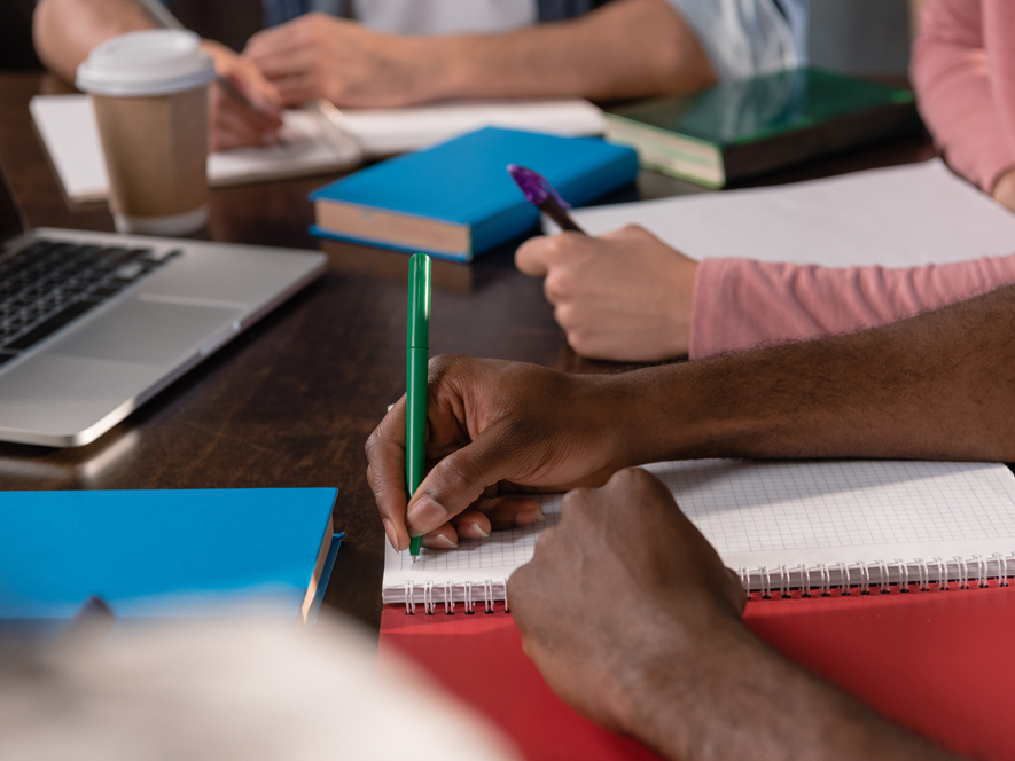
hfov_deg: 25.7
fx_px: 2229
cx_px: 533
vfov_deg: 19.4
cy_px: 380
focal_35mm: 76
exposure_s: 1/80
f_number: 5
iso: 400
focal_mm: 70
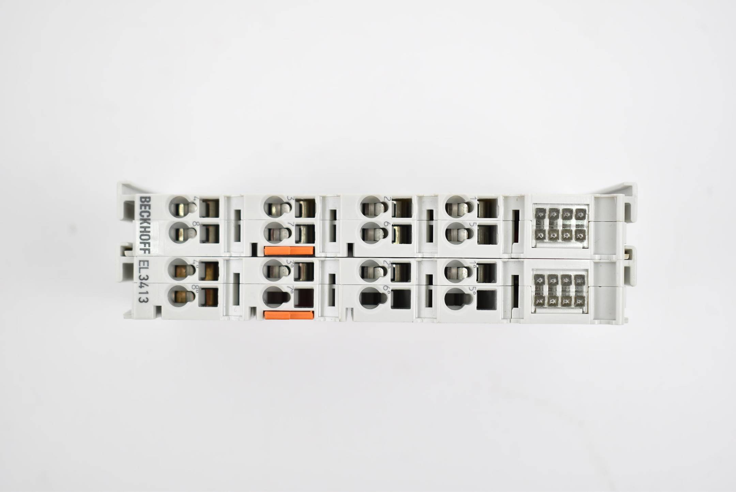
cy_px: 246
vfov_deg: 23.8
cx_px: 368
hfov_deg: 35.0
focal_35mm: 57
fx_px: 1166
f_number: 4.8
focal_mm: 38
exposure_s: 1/25
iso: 100
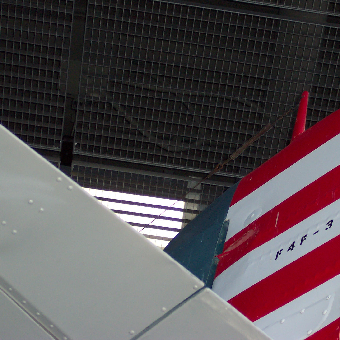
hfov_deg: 11.9
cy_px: 169
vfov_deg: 12.0
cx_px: 247
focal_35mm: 146
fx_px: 1622
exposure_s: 1/90
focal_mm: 24
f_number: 4.8
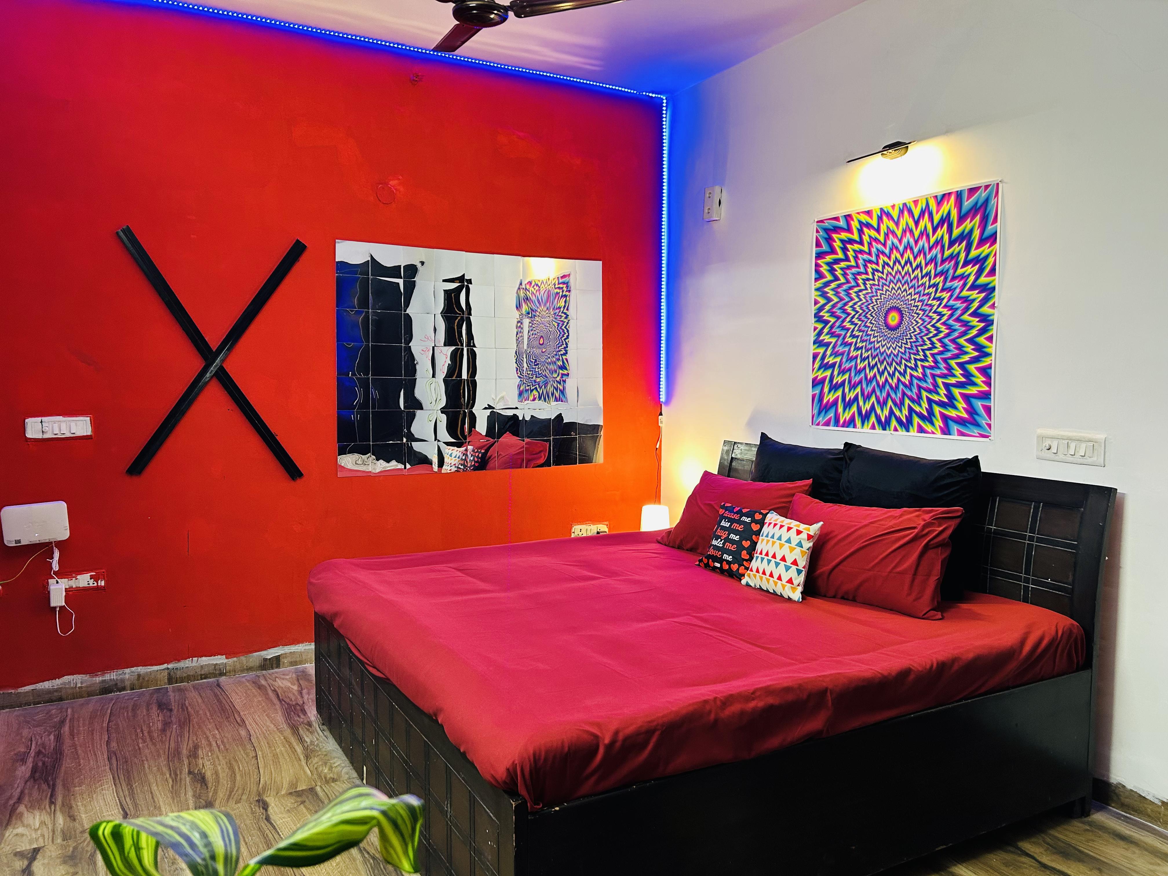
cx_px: 584
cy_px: 438
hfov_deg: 67.3
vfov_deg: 53.1
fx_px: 877
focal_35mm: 26
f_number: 1.5
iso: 160
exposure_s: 1/50
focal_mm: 5.7
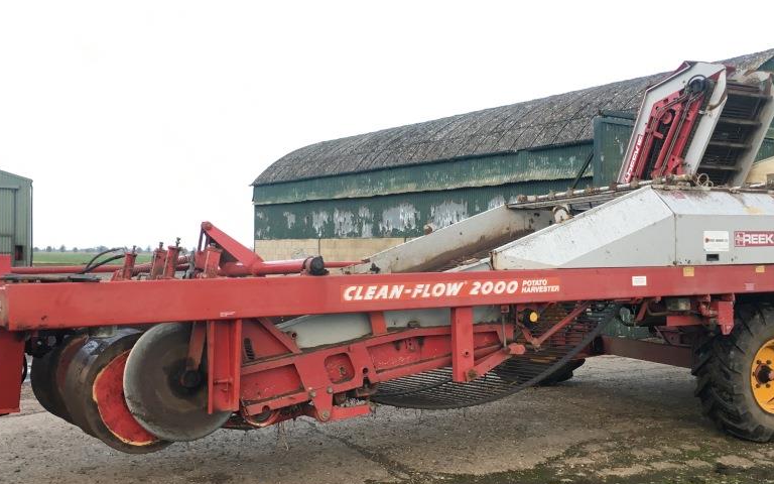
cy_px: 252
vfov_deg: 31.2
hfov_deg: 48.2
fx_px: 865
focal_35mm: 41
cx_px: 372
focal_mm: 4.15
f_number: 2.2
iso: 25
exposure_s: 1/33
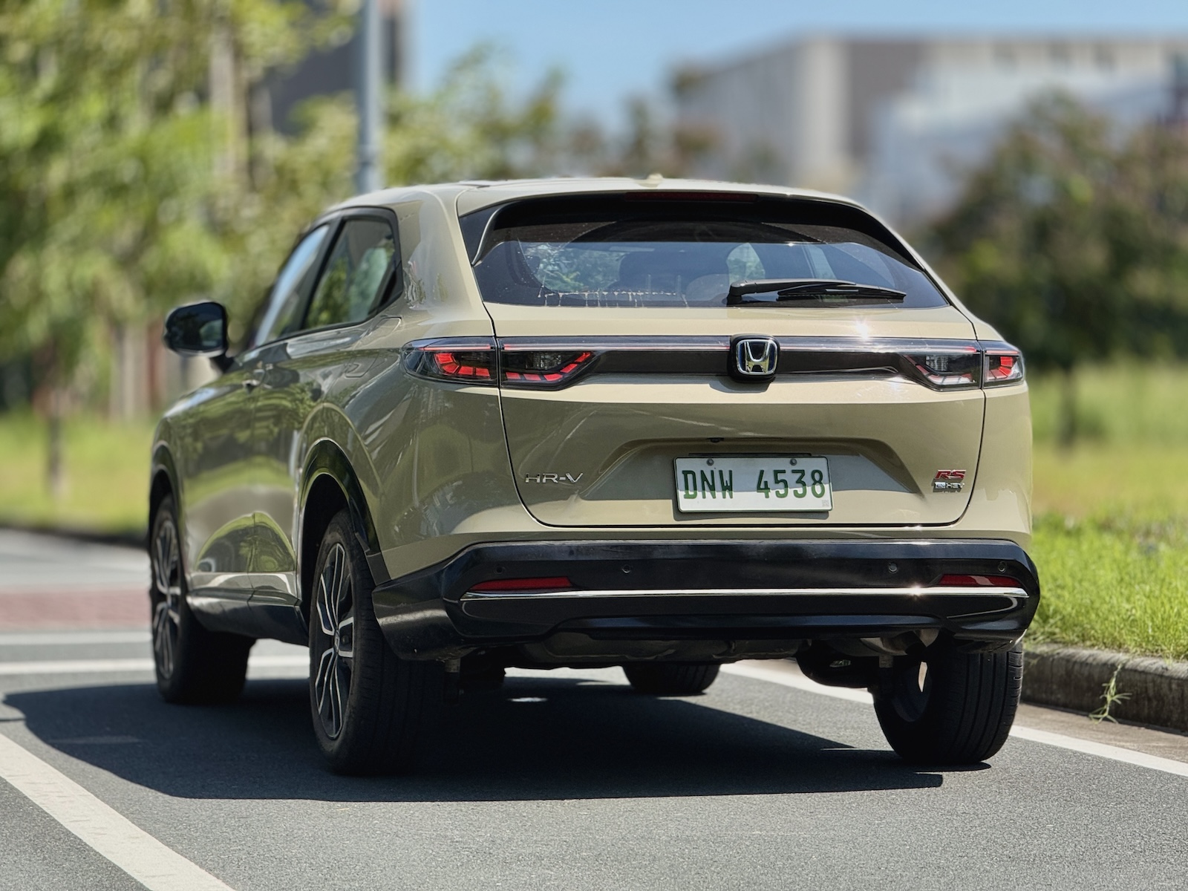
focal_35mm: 120
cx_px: 594
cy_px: 446
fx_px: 4118
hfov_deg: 16.4
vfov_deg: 12.3
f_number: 2.8
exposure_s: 1/1114
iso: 64
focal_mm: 15.66
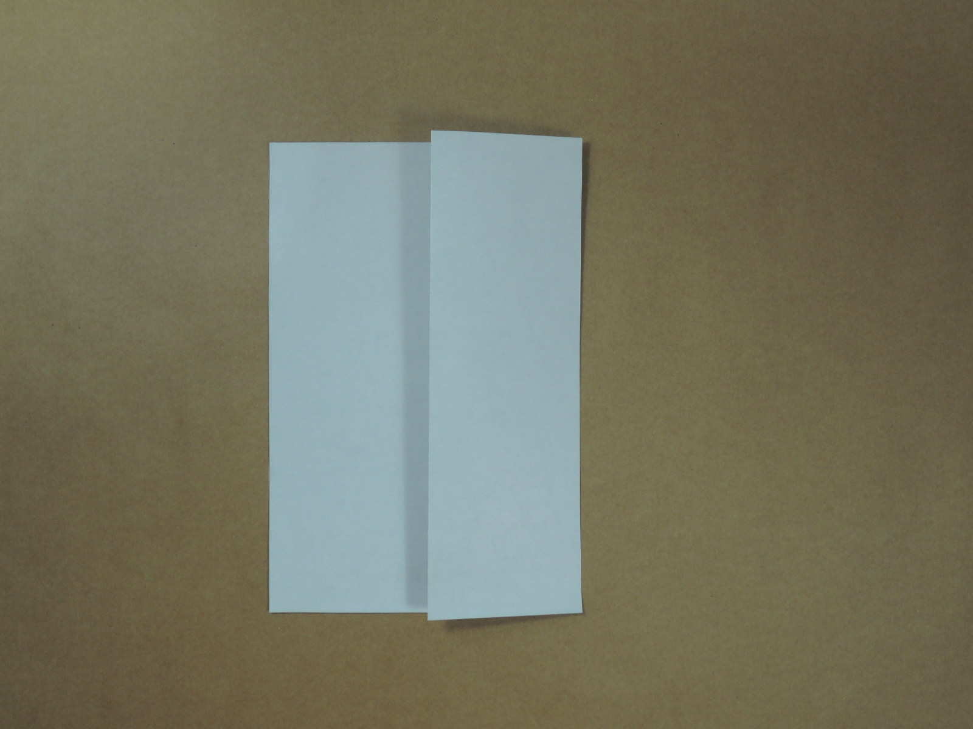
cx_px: 486
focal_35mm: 35
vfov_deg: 40.7
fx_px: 984
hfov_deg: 52.6
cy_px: 364
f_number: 5
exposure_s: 1/6
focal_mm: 7.5
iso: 200
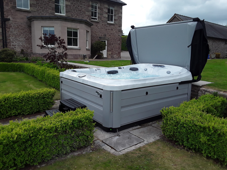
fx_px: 177
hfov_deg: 65.3
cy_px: 85
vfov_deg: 51.4
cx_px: 114
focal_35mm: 27
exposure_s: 1/1129
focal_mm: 2.91
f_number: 1.9
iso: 40
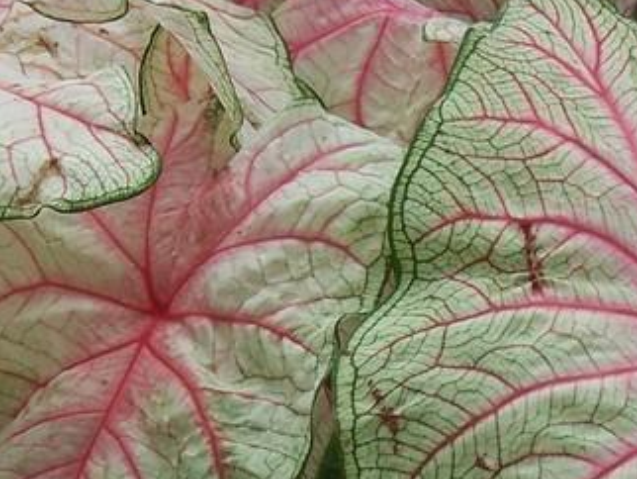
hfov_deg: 16.5
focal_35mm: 118
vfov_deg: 12.4
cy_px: 530
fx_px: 2173
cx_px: 544
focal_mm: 6.3
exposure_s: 1/400
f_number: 2.8
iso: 80
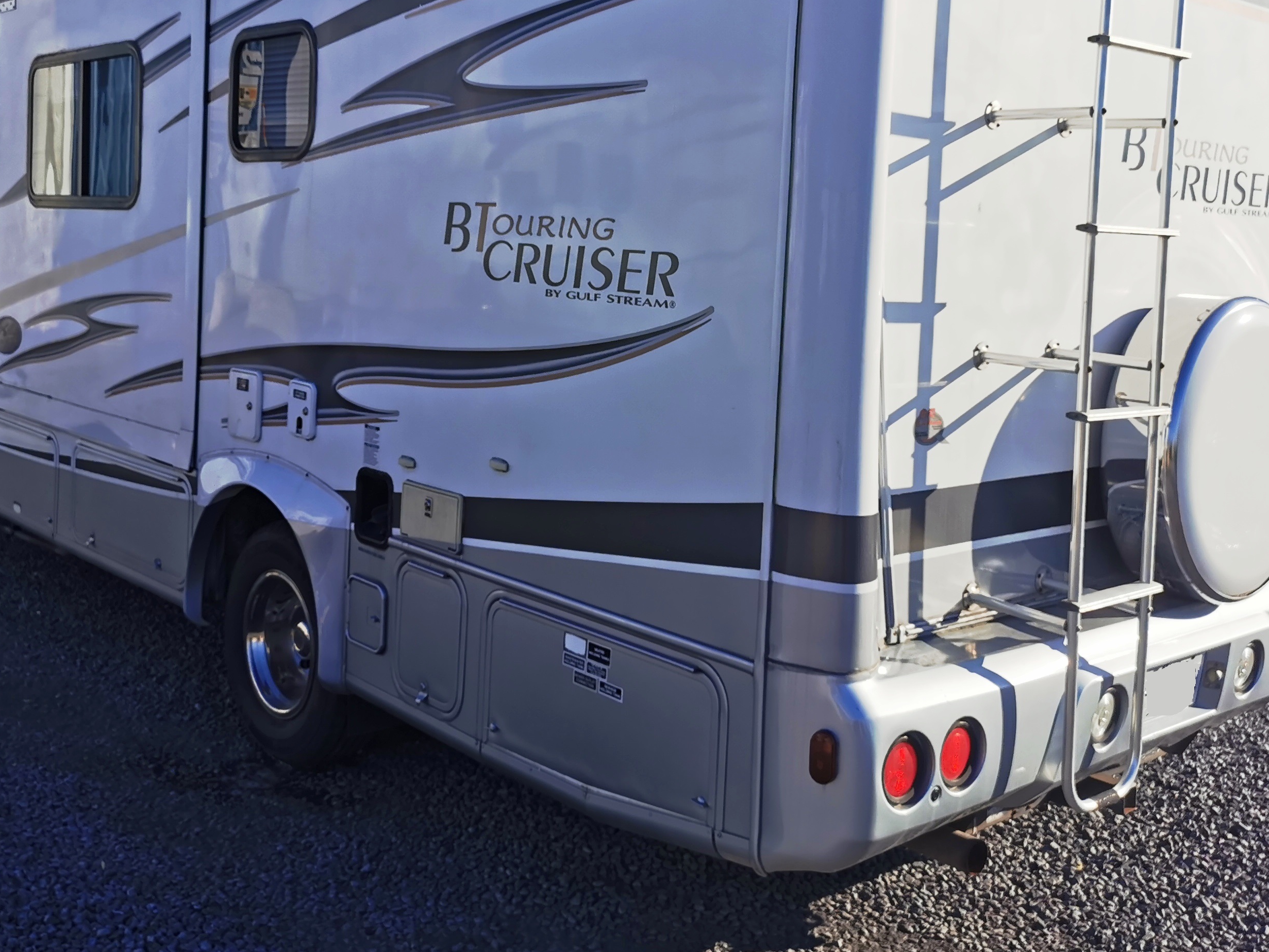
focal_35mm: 40
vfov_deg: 35.5
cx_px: 646
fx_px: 1467
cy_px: 286
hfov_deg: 46.8
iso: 50
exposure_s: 1/5000
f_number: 1.8
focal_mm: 5.58
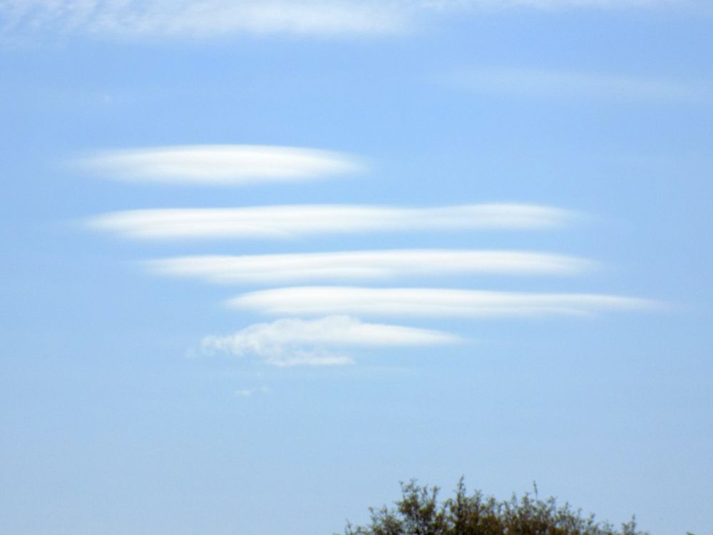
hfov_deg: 12.8
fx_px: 3172
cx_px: 356
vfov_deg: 9.6
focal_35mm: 154
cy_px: 268
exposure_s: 1/160
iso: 80
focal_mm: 27.3
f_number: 16.6
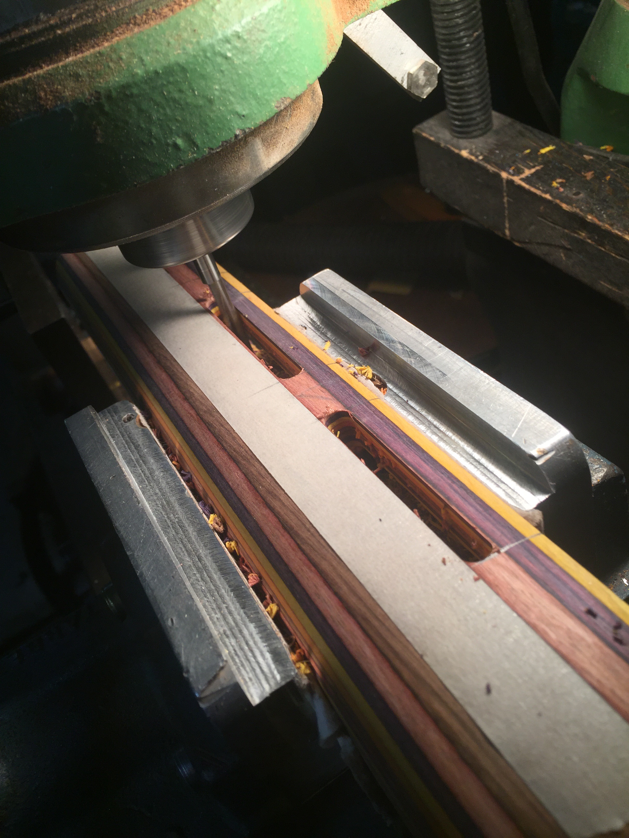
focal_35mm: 29
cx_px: 314
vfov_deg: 61.7
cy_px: 419
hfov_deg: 48.2
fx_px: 703
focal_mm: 4.15
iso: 32
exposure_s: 1/159
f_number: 2.2
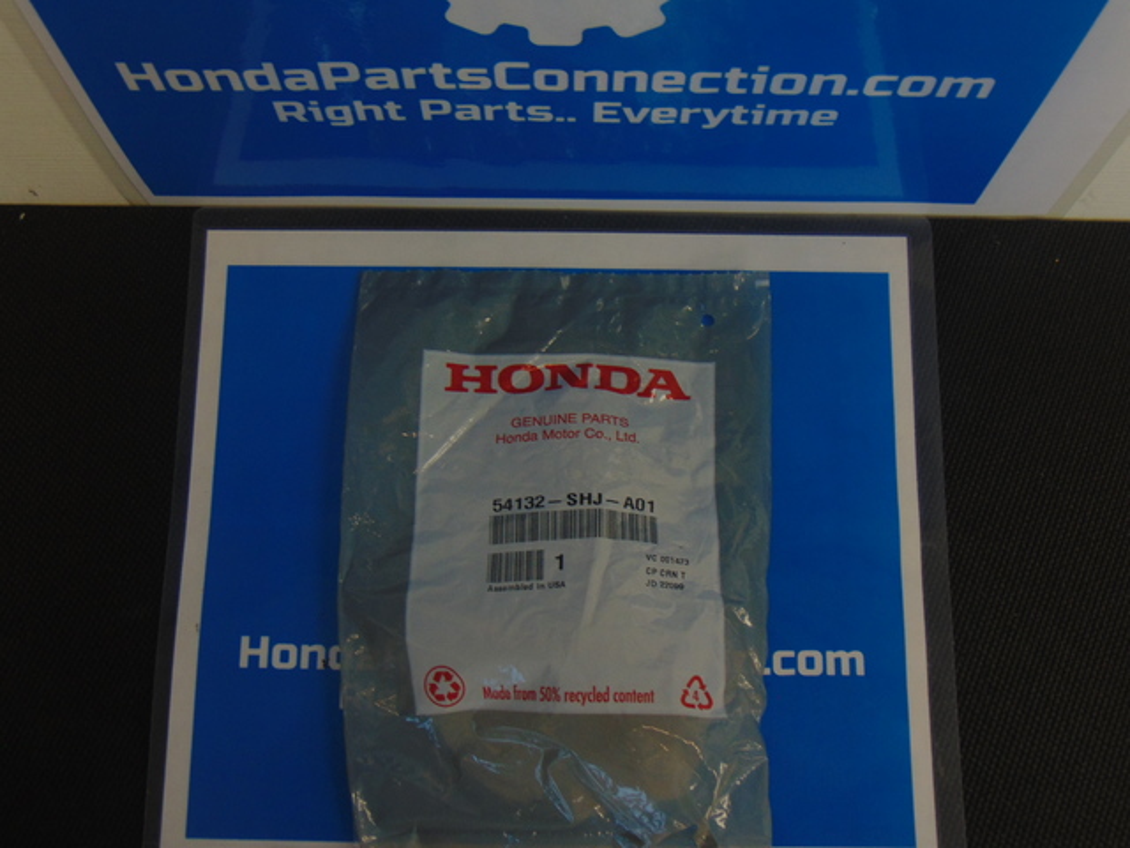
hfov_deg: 52.6
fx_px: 1143
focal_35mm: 35
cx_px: 565
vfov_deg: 40.7
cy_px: 424
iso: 80
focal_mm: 6.3
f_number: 3.2
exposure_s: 1/30
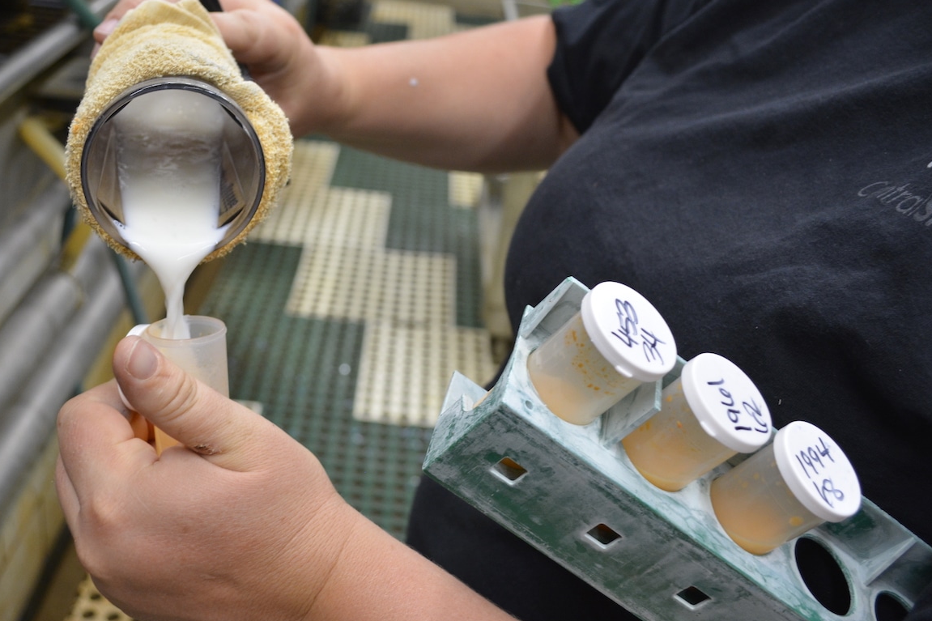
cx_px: 363
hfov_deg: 45.1
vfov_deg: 31.2
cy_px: 293
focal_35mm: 43
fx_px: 1113
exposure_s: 1/60
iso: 720
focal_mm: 22
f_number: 4
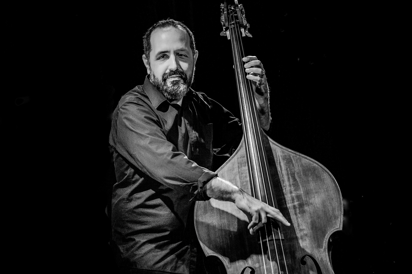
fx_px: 1372
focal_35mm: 120
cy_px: 137
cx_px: 206
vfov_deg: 11.4
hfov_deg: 17.1
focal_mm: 120
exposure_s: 1/160
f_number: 2.8
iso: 8000
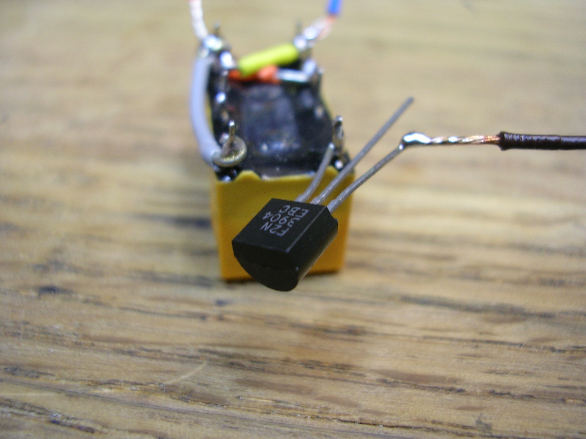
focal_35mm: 38
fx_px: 643
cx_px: 293
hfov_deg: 49.0
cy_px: 220
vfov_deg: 37.7
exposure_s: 1/9.9
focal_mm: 5.8
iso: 50
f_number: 2.8
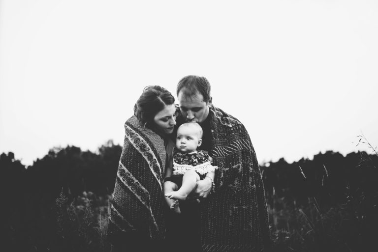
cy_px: 126
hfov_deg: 54.4
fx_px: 368
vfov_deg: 37.9
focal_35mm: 35
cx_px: 189
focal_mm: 35
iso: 125
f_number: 1.4
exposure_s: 1/800
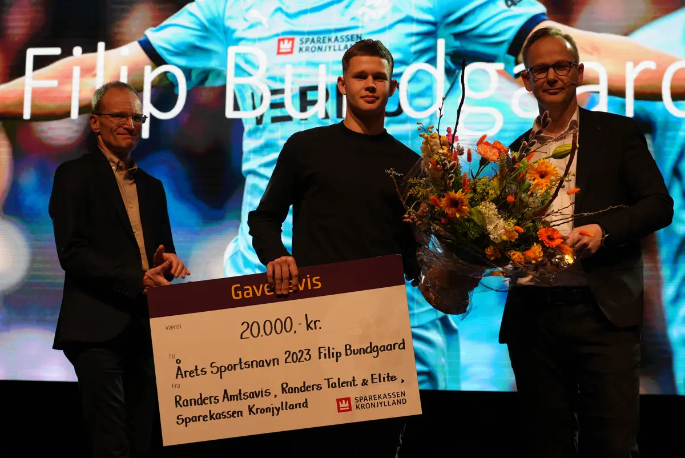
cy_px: 229
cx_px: 342
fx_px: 1333
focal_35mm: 70
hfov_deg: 28.8
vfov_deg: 19.5
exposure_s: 1/160
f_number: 4
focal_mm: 70
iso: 250
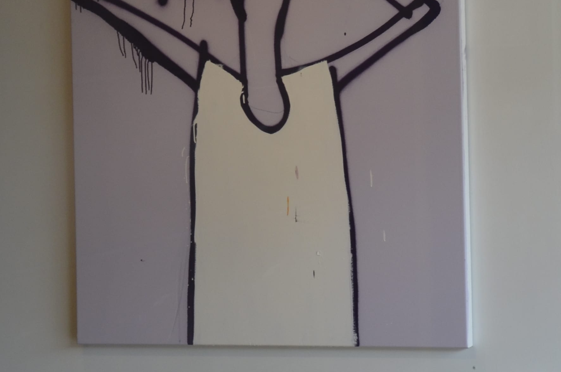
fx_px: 2208
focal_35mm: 142
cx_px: 710
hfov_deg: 14.0
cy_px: 18
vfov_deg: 9.6
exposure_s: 1/100
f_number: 5
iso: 320
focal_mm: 34
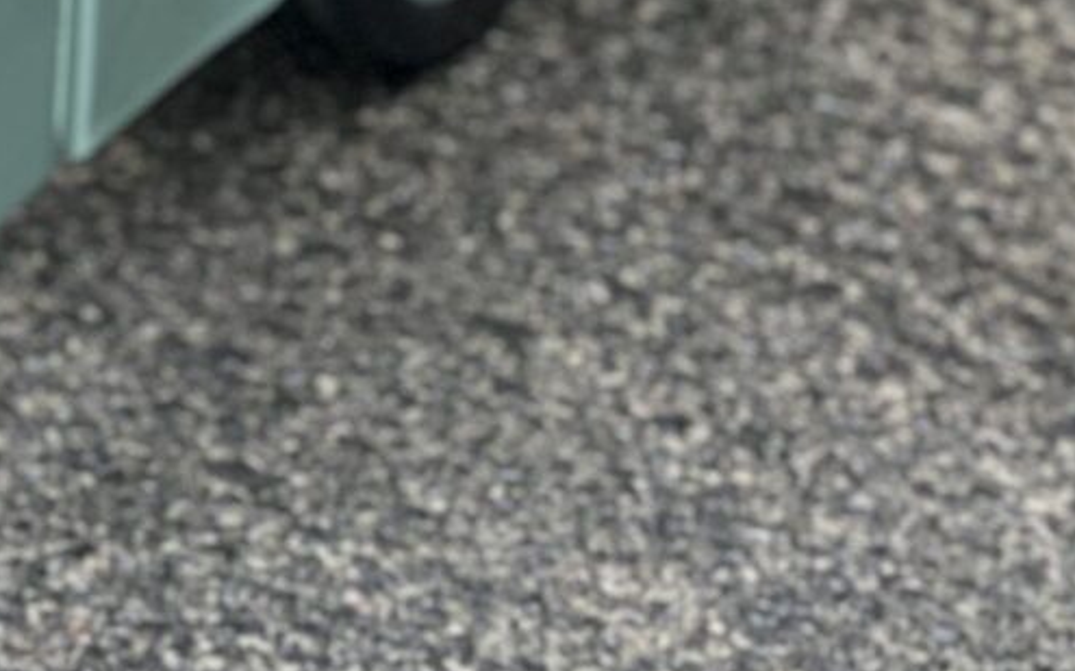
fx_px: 6677
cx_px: -984
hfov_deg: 8.8
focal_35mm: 228
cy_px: -187
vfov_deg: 5.7
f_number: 2
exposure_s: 1/122
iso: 40
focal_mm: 6
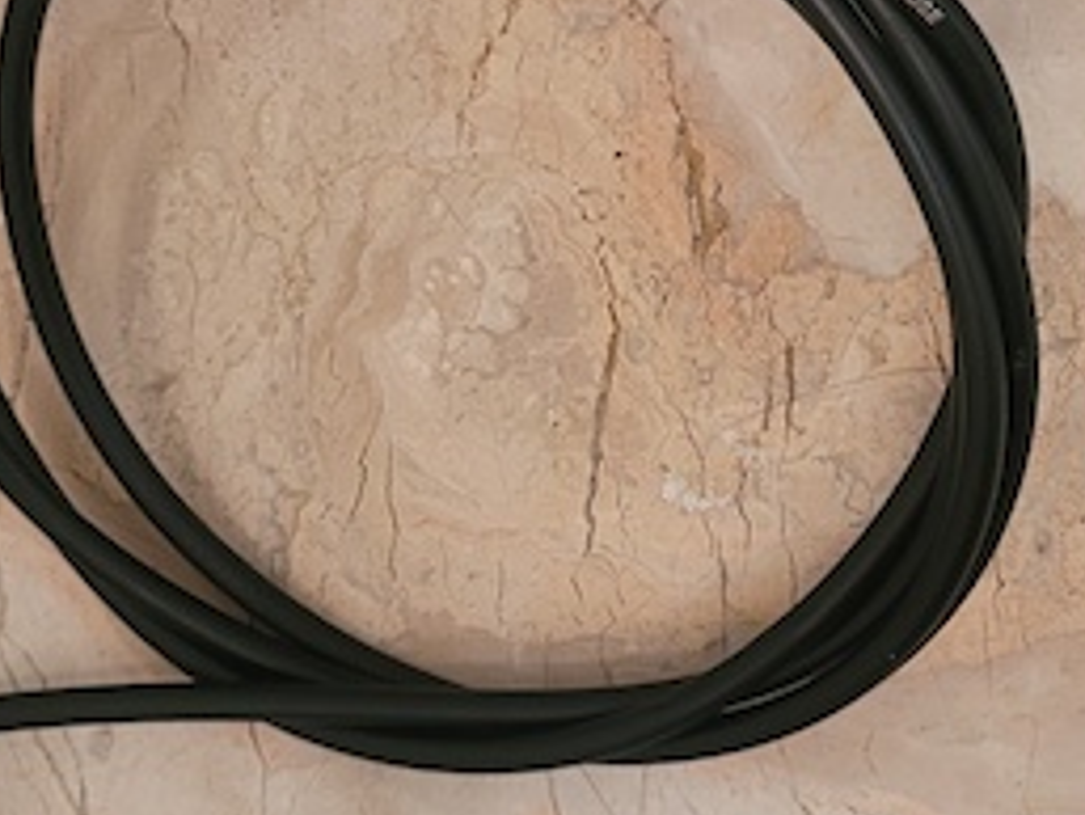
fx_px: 2540
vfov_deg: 18.0
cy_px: 93
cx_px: 616
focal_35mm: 81
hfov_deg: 24.1
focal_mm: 5.4
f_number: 1.8
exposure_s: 1/40
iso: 500
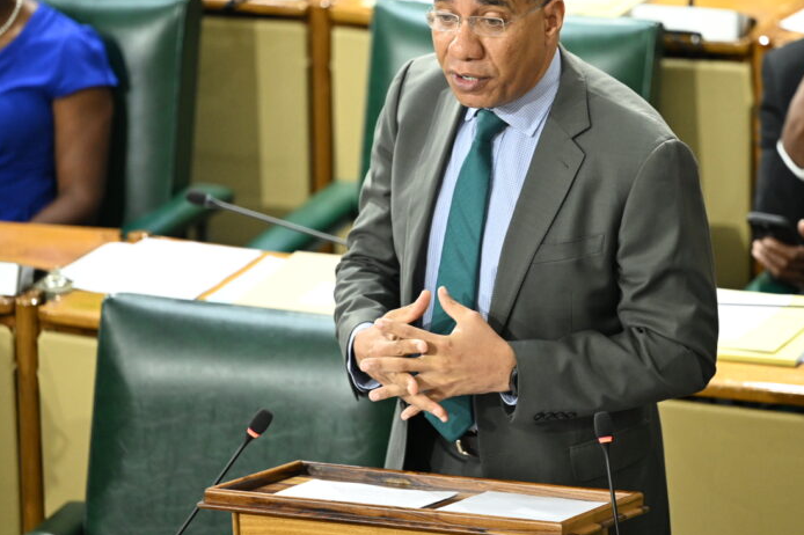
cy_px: 204
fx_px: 5603
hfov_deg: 8.2
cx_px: 517
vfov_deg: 5.5
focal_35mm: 251
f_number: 2.8
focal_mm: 170
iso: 3200
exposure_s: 1/250
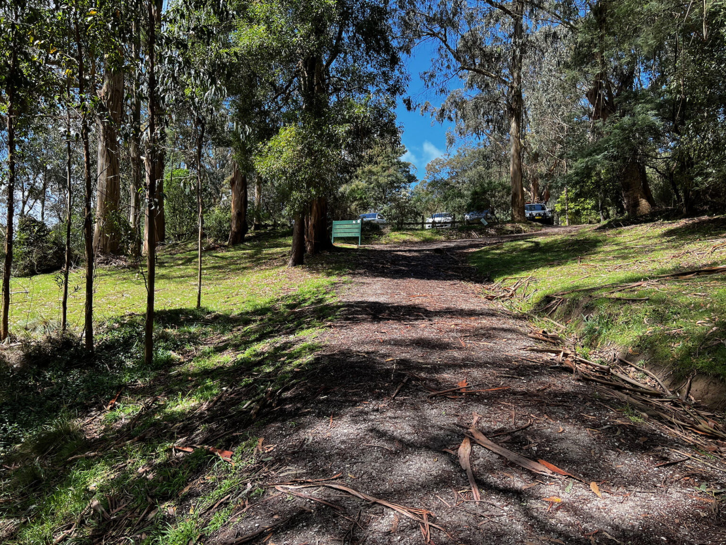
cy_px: 272
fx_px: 545
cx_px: 363
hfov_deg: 67.3
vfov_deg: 53.1
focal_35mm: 26
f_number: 1.5
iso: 50
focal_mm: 5.7
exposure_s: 1/866
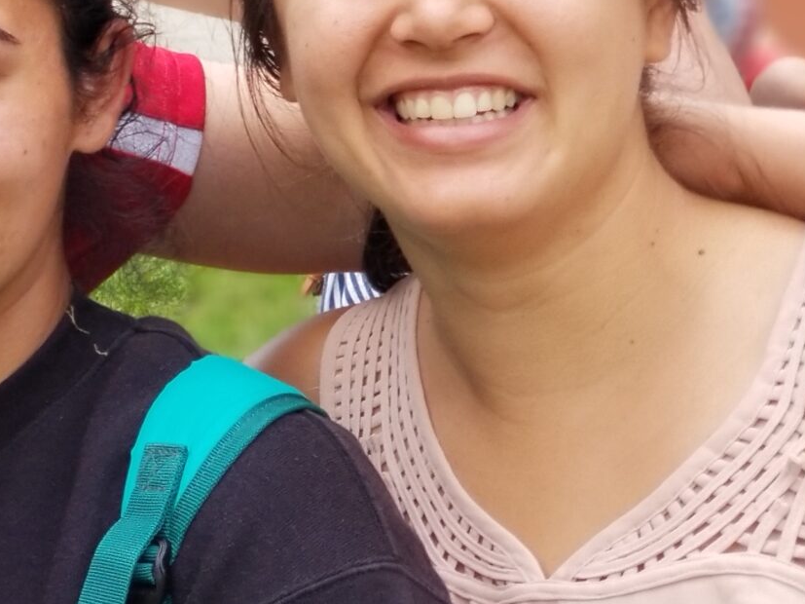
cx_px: -427
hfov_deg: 11.7
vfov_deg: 9.1
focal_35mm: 161
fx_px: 3744
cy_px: -27
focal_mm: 6
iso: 25
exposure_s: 1/102
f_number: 2.4
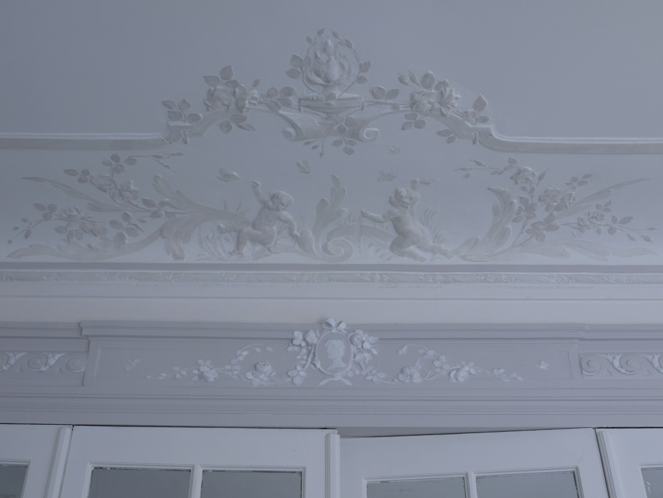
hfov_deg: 46.8
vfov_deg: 36.0
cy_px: 249
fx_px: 766
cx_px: 332
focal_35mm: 40
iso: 100
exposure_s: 1/100
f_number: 6.3
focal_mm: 20
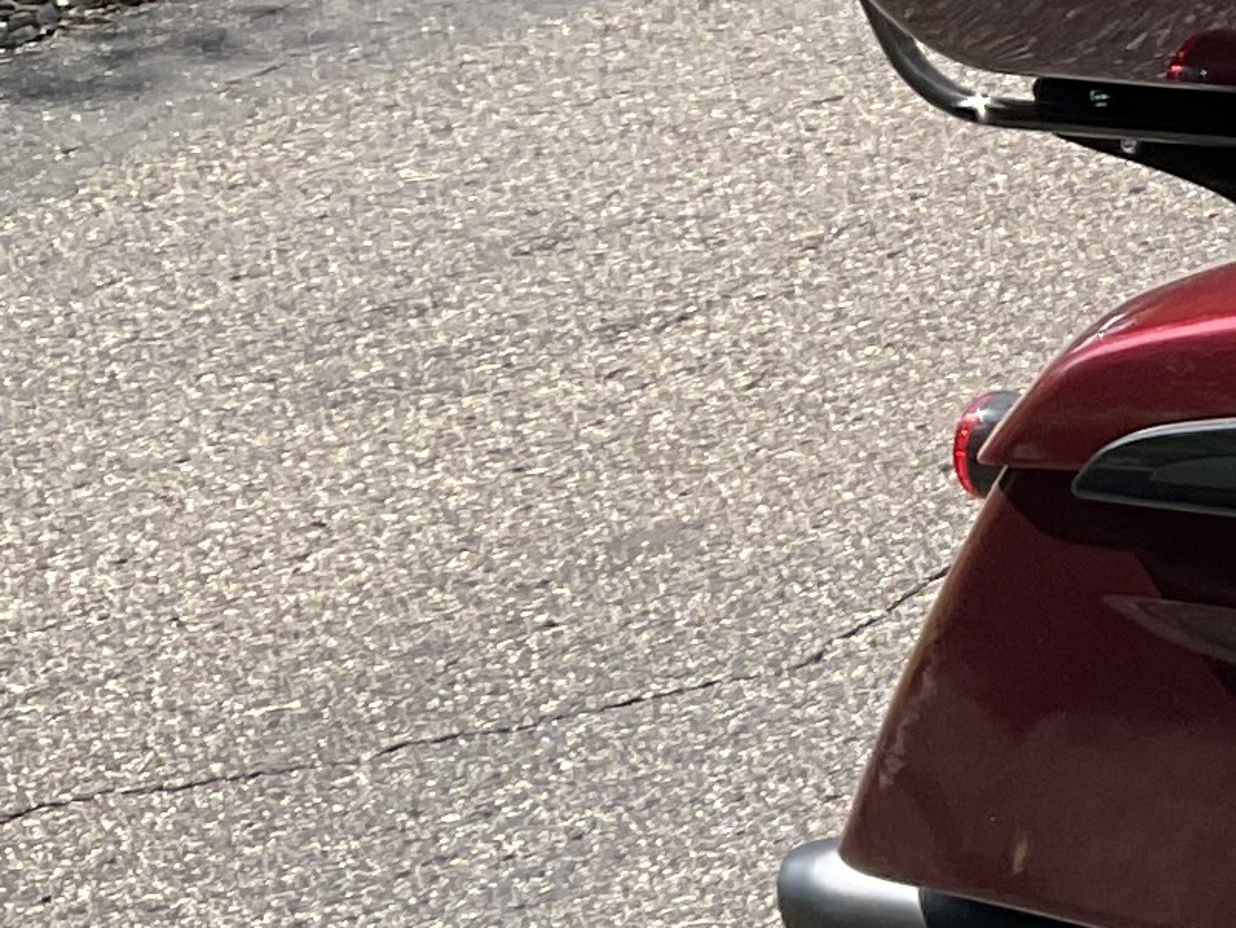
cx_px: 2978
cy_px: -32
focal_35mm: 146
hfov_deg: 11.3
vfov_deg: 10.1
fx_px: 5214
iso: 16
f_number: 1.8
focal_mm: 3
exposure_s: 1/804
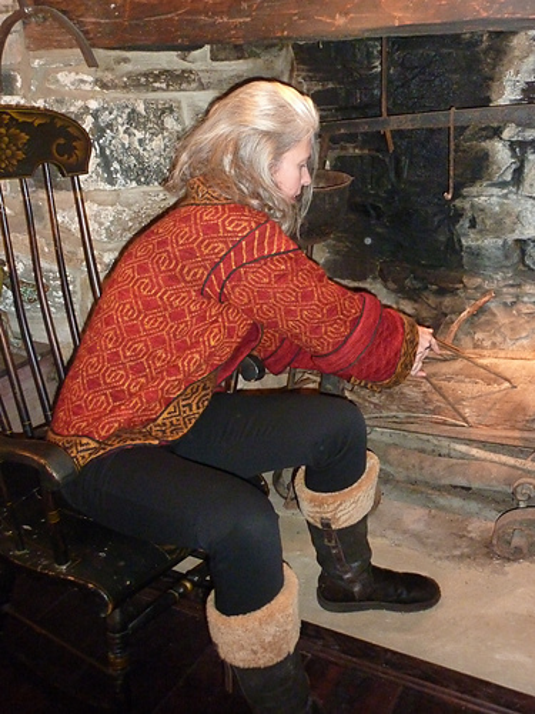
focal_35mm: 37
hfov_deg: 38.7
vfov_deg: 50.1
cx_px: 268
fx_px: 762
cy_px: 357
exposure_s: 1/30
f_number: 3.6
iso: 800
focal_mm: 6.1
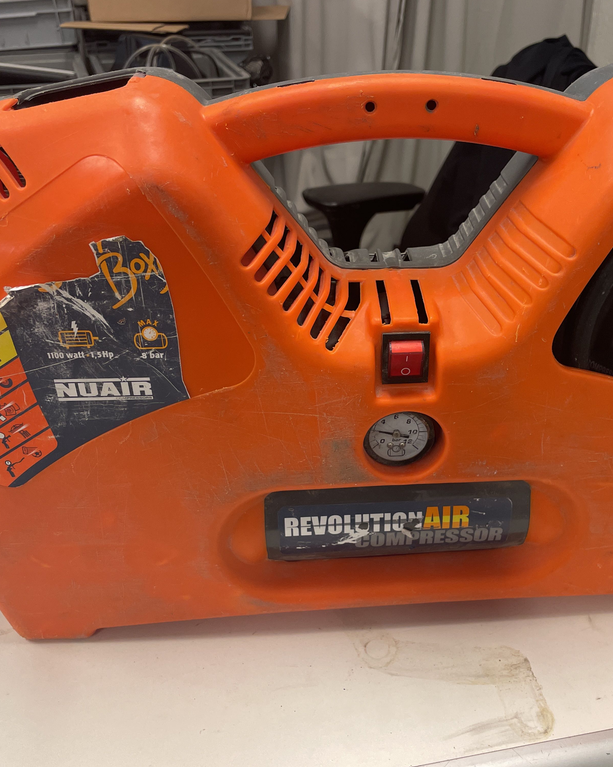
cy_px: 382
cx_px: 372
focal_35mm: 34
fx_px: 771
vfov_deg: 52.8
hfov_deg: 43.1
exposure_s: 1/50
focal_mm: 4.2
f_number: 1.6
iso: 125
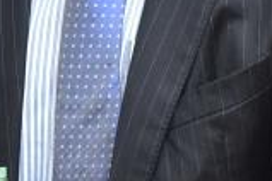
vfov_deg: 3.2
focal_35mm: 426
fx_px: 3218
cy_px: -11
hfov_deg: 4.8
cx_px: -156
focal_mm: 66
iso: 400
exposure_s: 1/200
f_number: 3.2
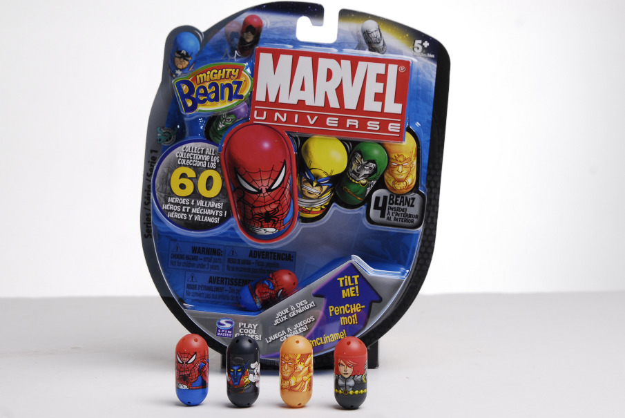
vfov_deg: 20.2
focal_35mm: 68
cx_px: 312
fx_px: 1173
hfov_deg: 29.8
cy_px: 209
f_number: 11
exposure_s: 1/60
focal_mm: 45
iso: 160
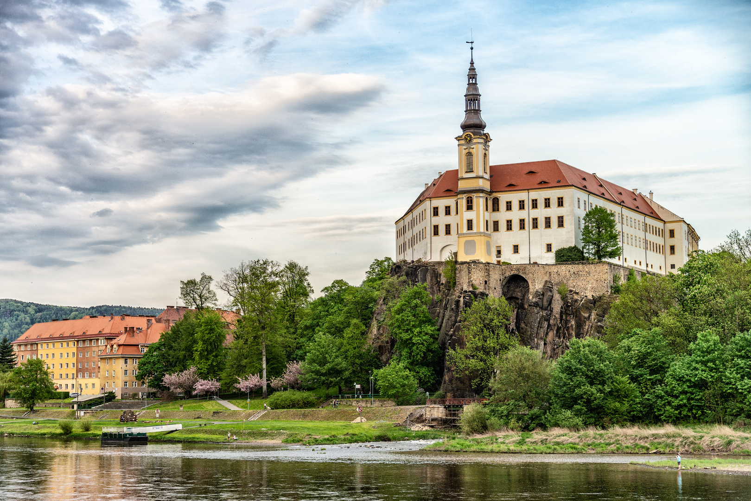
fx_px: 1147
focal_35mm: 55
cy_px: 250
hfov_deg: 36.2
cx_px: 376
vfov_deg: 24.6
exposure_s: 1/400
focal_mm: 55
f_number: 4
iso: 100
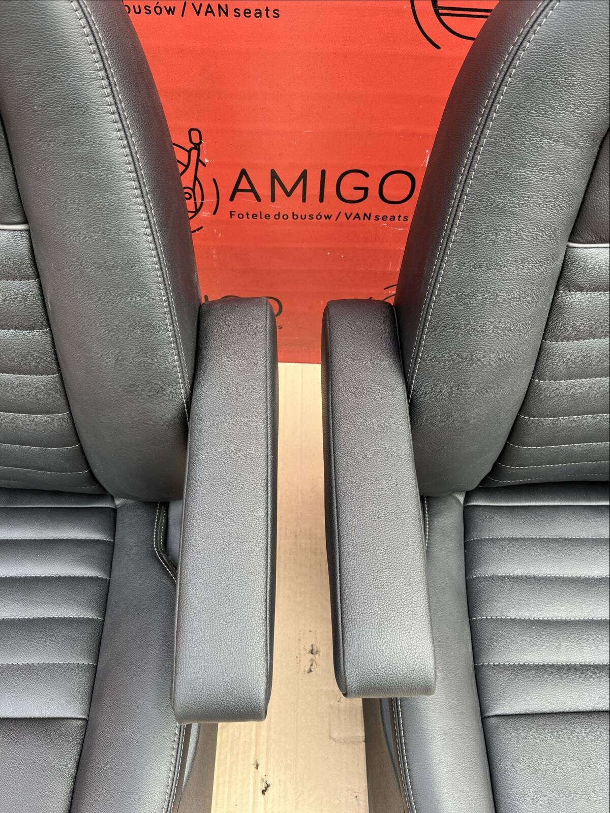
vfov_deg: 67.3
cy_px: 406
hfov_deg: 53.1
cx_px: 305
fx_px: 611
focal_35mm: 26
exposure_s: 1/133
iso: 32
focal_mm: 5.1
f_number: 1.6
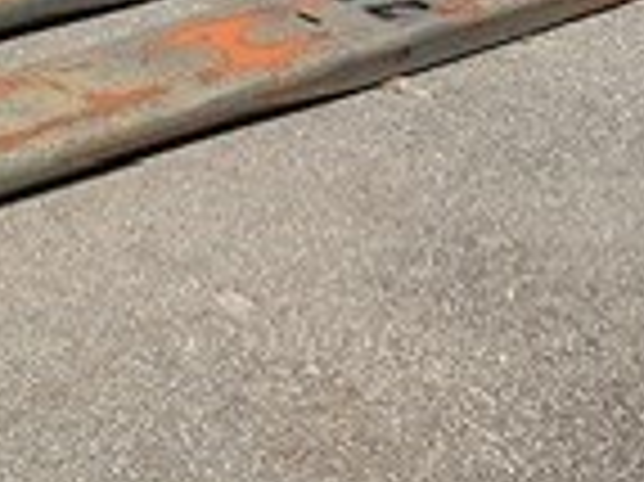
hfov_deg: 13.7
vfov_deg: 11.4
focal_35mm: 130
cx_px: -486
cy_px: 162
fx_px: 2417
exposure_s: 1/2141
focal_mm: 3
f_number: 1.8
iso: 16
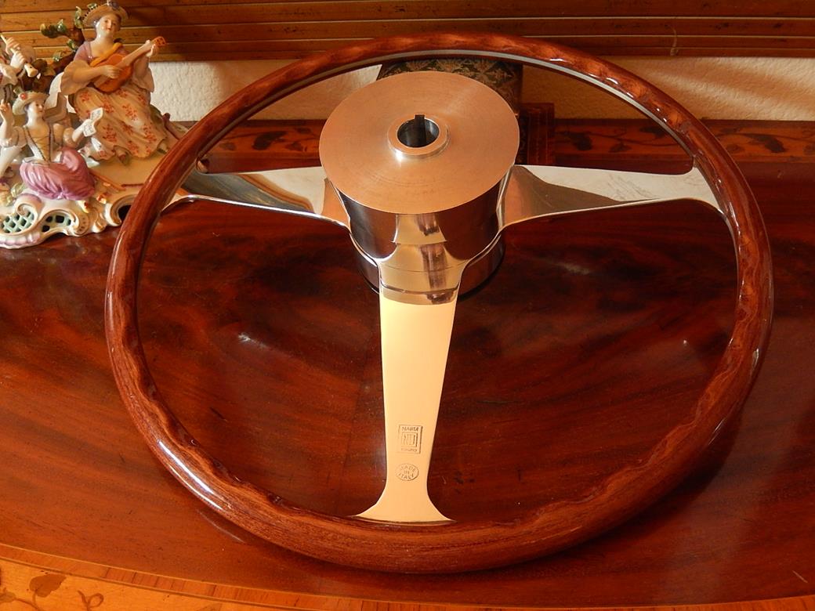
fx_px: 848
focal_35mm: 36
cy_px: 306
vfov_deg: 39.7
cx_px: 408
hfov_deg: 51.4
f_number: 4
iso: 400
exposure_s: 1/20
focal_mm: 6.5
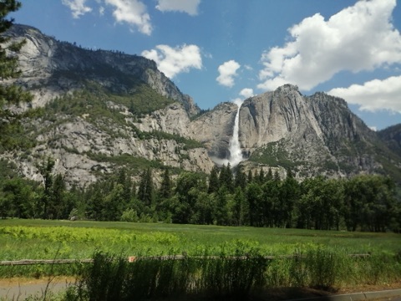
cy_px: 150
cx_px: 200
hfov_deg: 67.3
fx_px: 301
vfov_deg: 53.1
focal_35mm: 26
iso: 125
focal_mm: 3.62
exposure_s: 1/900
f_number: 4
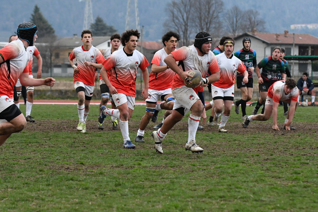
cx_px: 159
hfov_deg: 11.8
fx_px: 1537
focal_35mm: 174
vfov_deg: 7.9
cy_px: 106
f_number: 4.5
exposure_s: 1/640
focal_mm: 116
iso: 3200
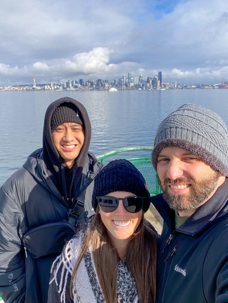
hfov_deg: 46.8
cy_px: 152
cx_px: 114
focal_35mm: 30
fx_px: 263
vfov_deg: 60.0
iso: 25
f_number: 2.2
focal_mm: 2.71
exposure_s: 1/640
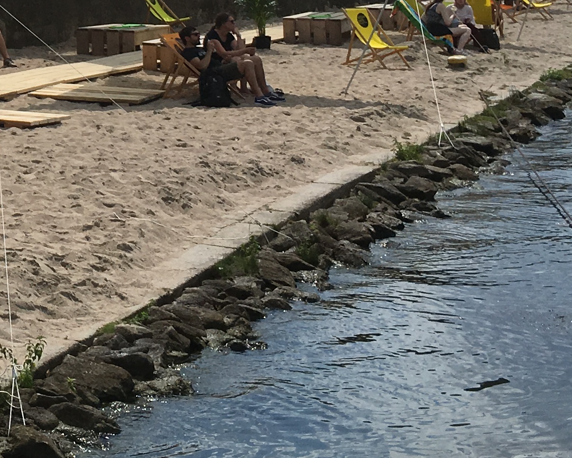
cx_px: -201
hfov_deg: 17.9
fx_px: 1676
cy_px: -132
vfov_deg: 14.9
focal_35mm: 99
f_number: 2.2
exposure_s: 1/3344
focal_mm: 4.15
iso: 25
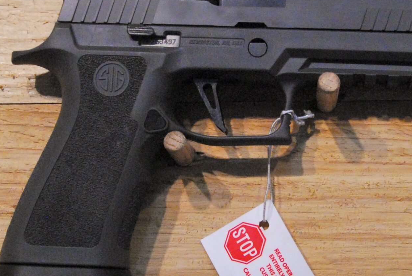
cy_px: 130
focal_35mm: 98
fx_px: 1123
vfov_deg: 14.0
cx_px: 250
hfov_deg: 20.8
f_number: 9
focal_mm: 32
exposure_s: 1/80
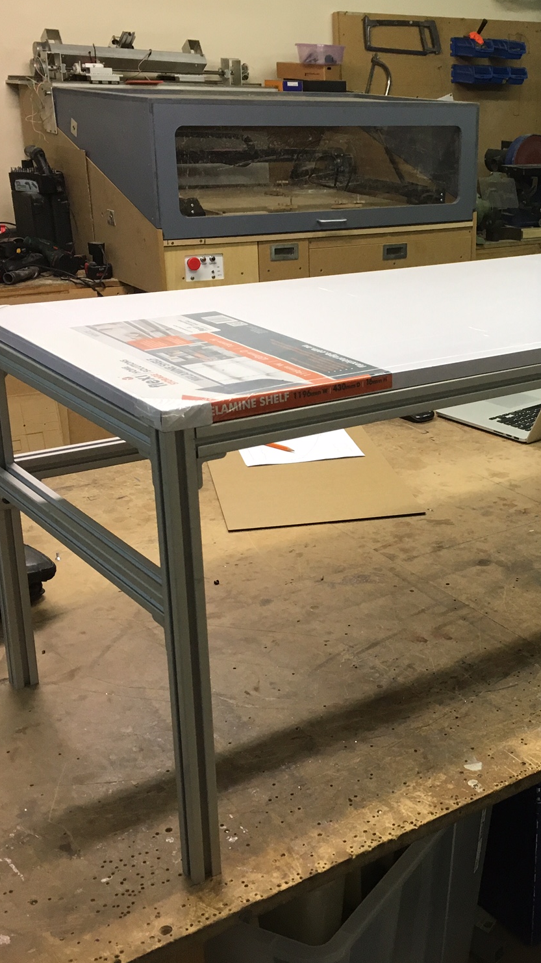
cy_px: 476
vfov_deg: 47.4
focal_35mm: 43
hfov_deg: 26.8
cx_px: 485
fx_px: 1097
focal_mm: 4.15
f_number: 2.2
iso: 50
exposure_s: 1/33
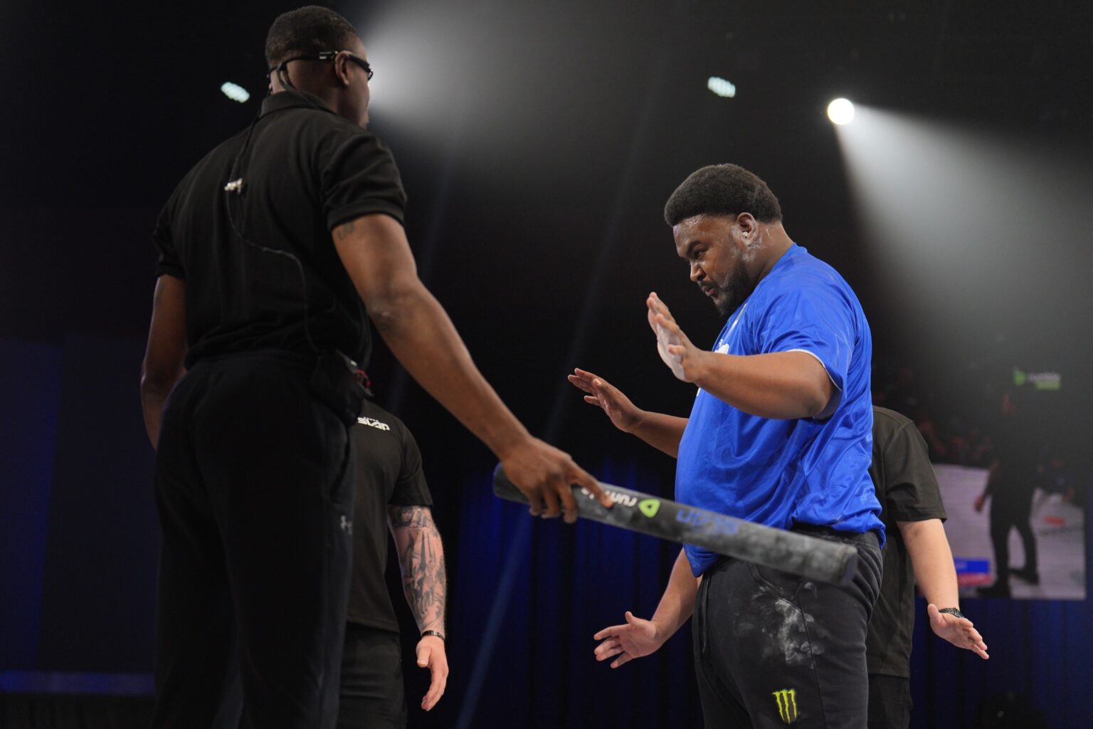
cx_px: 546
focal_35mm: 70
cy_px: 364
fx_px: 2125
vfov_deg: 19.5
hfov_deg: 28.8
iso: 1250
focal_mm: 70
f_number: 3.2
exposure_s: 1/1600
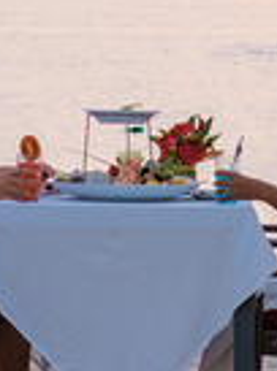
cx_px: 79
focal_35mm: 330
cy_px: 99
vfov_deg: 6.0
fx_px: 3538
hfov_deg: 4.5
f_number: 2.8
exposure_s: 1/100
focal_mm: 35
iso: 160
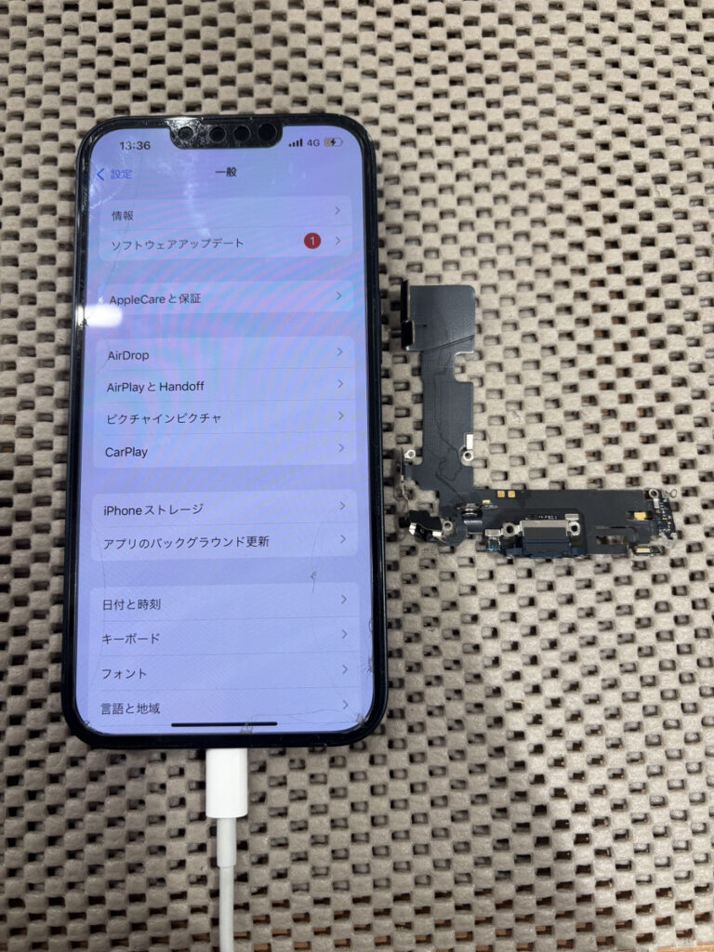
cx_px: 357
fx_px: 715
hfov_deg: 53.1
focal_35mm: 26
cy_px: 476
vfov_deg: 67.3
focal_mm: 5.96
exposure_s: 1/100
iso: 64
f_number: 1.6
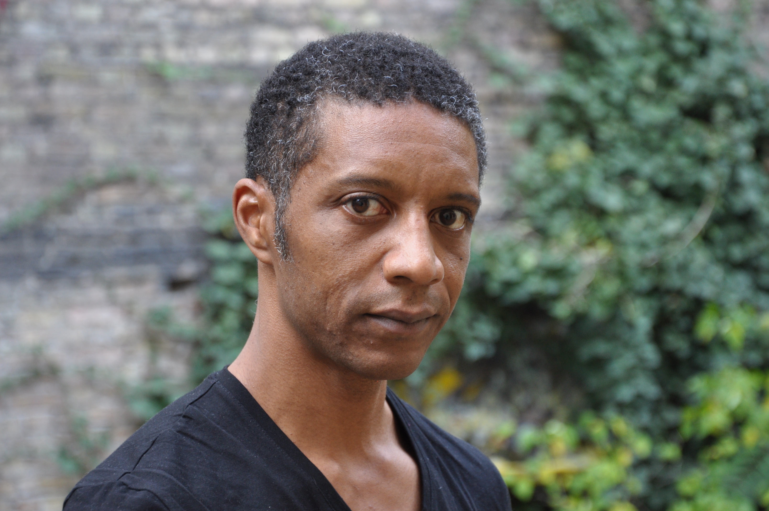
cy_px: 256
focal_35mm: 120
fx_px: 2560
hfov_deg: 17.1
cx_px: 384
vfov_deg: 11.4
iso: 560
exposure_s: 1/30
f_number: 5.3
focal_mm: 80
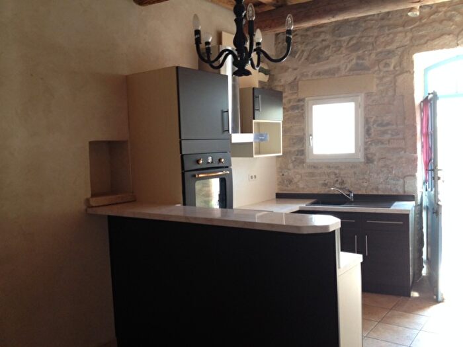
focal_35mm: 35
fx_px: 468
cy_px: 174
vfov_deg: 40.7
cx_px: 232
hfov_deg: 52.6
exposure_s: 1/20
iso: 100
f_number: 2.4
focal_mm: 4.28
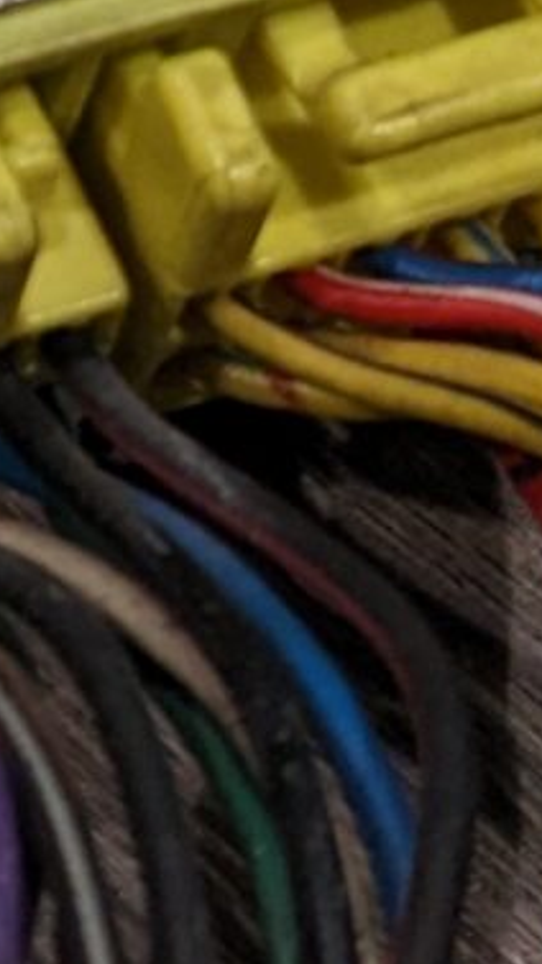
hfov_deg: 5.8
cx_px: -818
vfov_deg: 10.4
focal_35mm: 200
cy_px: -435
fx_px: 5111
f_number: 1.73
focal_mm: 4.38
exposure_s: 1/24
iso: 65
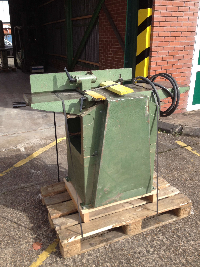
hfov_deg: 40.7
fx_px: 270
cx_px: 100
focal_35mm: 35
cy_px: 134
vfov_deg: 52.6
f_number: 2.4
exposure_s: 1/756
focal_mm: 4.28
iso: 50
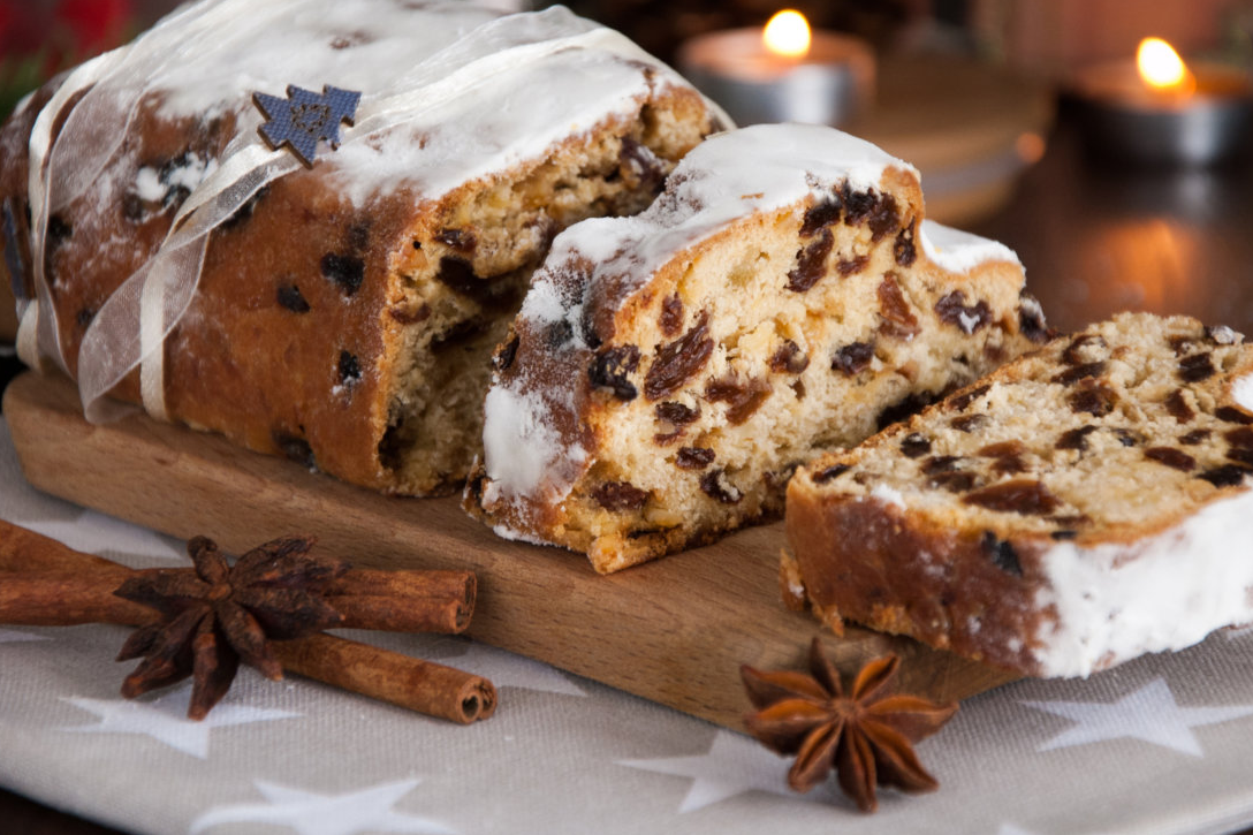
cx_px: 668
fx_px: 6039
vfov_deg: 7.9
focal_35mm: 174
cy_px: 379
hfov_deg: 11.8
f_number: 5.6
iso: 800
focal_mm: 105
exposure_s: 1/40
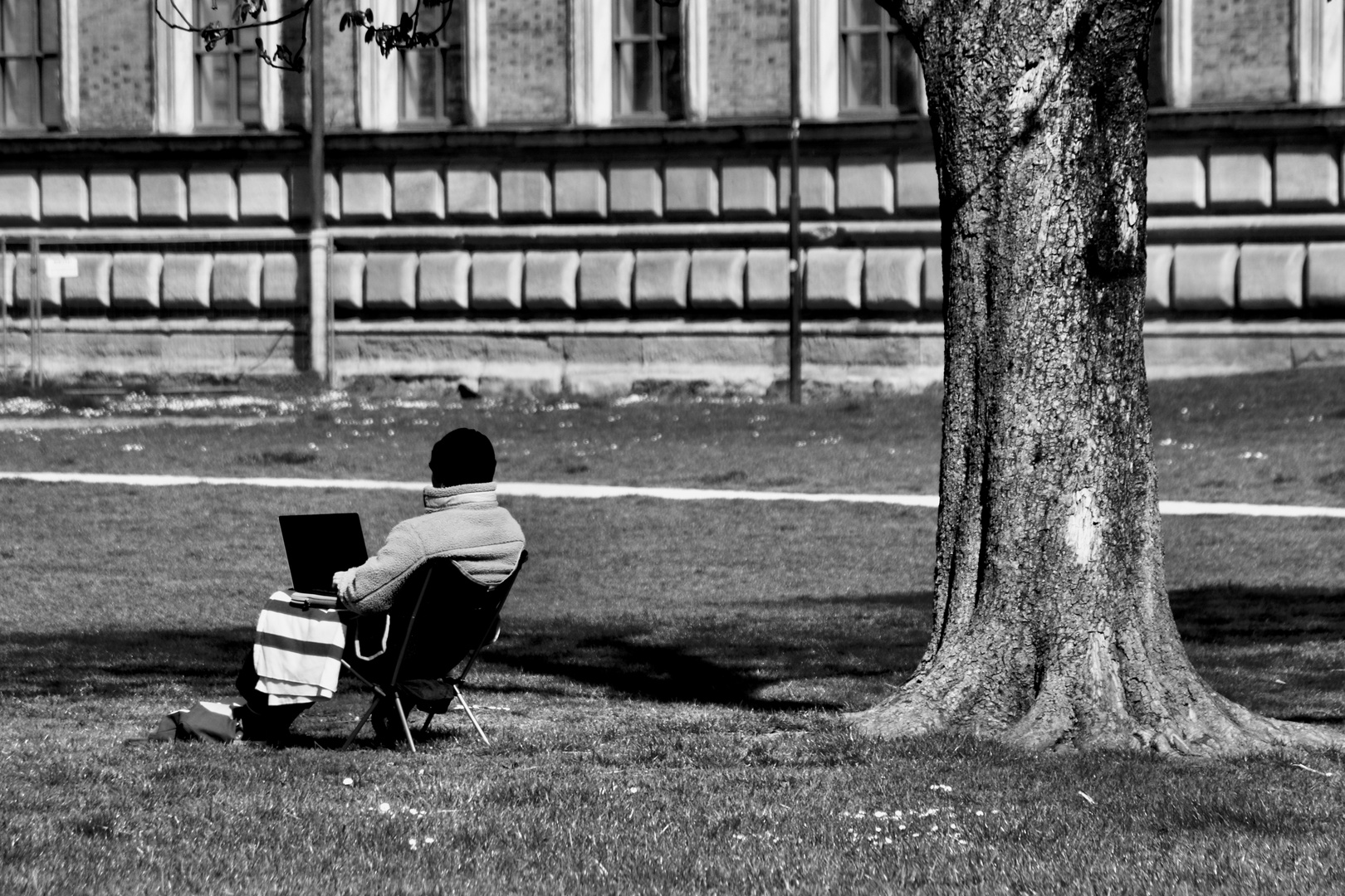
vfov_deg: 5.6
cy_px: 448
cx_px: 672
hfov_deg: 8.3
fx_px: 9246
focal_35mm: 248
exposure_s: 1/750
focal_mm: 165
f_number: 6.3
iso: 200
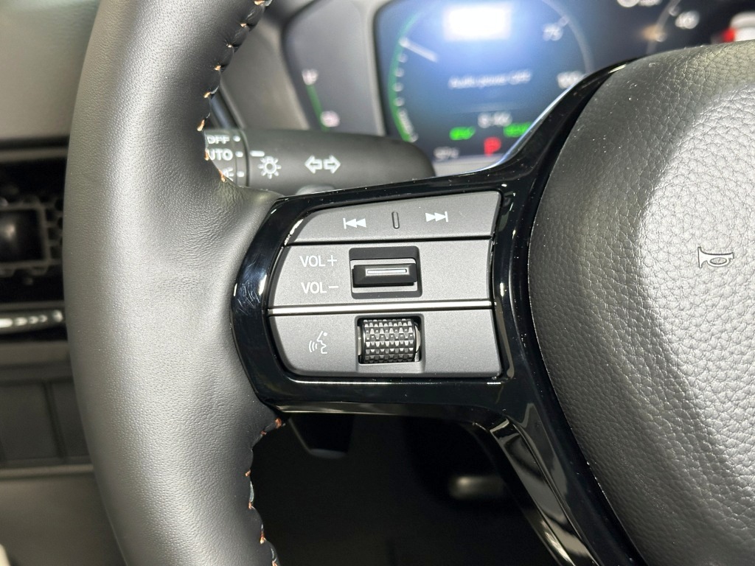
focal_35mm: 48
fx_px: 1047
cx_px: 378
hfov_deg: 39.7
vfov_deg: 30.3
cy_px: 283
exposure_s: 1/40
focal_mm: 6.86
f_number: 1.78
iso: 400
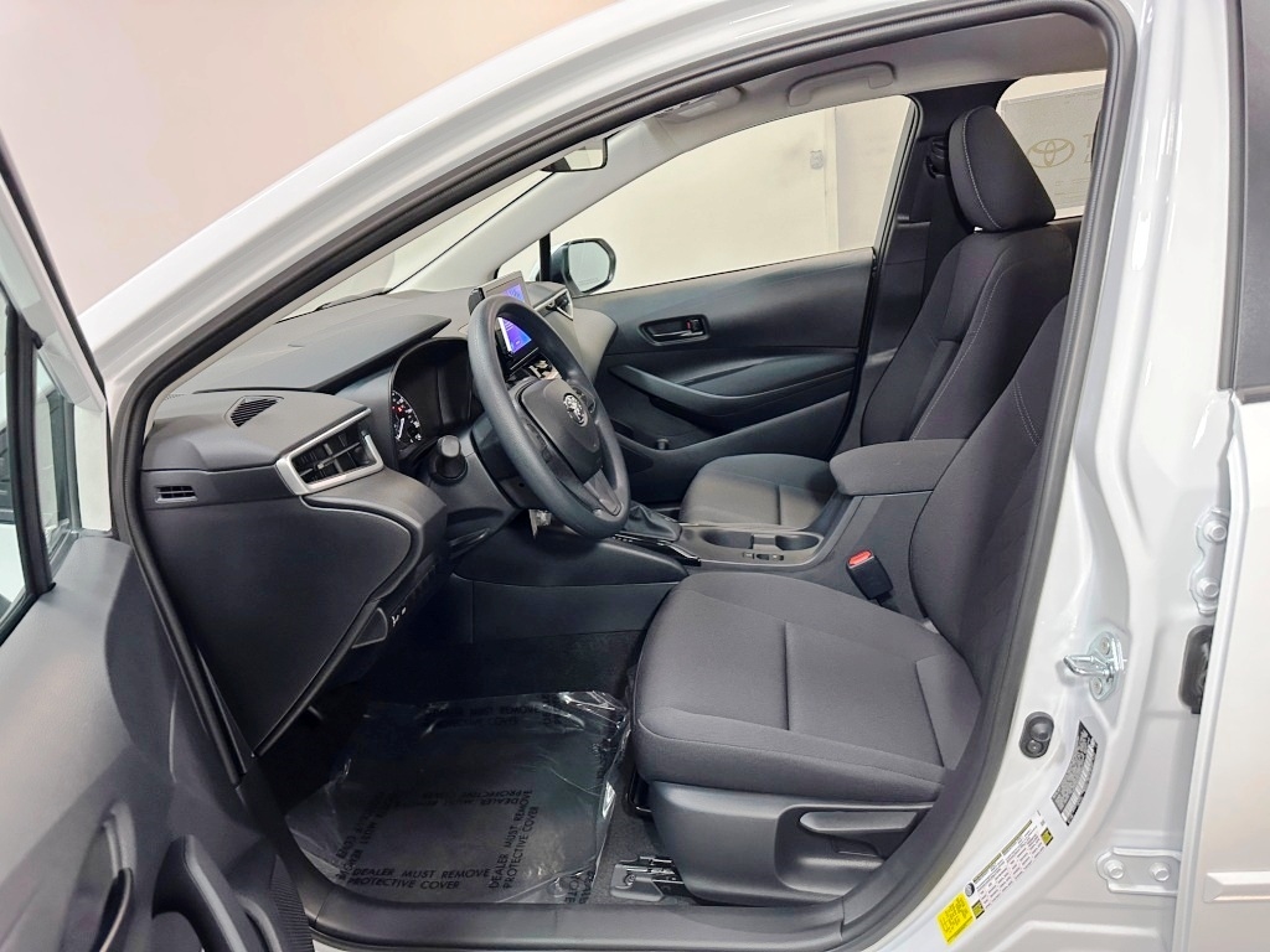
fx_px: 881
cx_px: 635
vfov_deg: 56.8
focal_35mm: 24
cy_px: 476
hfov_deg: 71.6
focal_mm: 6.86
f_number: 1.78
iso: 400
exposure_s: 1/60
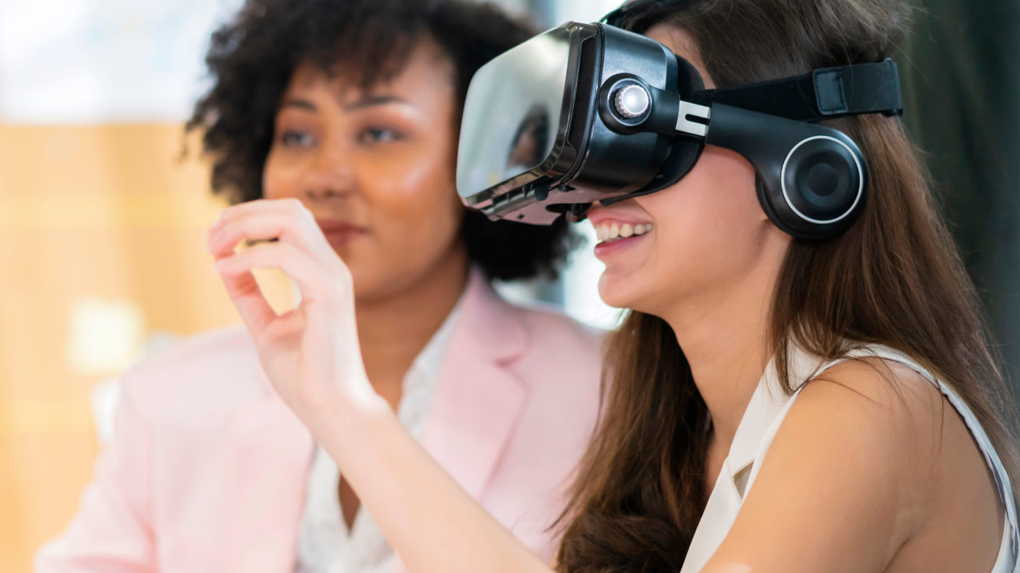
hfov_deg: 14.9
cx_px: 312
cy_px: 414
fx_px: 3894
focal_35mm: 144
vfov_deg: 8.4
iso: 1250
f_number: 2.2
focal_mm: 85
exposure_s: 1/320
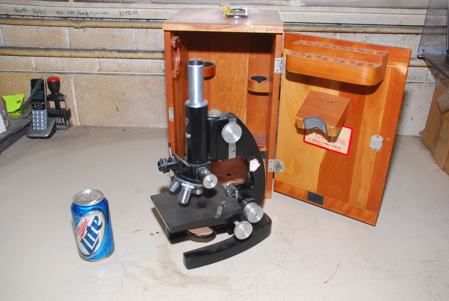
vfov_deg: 39.0
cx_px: 229
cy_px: 154
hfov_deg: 55.7
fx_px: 425
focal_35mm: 34
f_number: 5
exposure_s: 1/60
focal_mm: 22
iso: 200
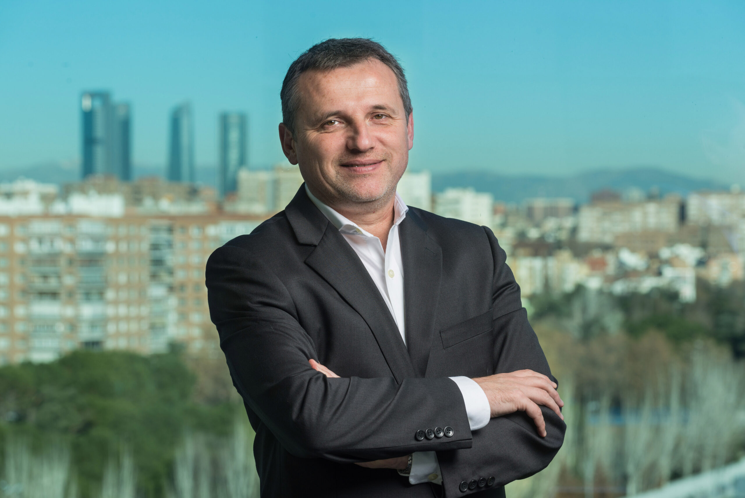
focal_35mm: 122
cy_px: 249
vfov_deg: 11.2
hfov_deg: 16.8
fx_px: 2526
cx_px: 372
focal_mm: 122
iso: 200
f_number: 9.5
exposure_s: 1/180
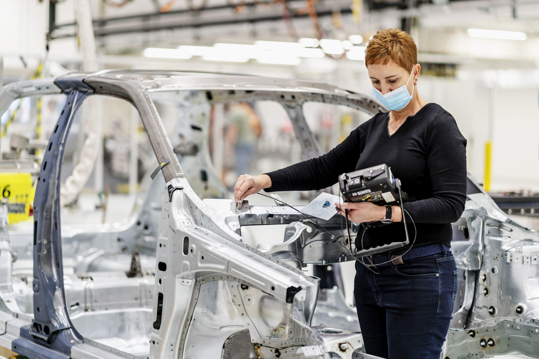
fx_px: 1273
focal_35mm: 85
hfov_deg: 23.9
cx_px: 270
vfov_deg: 16.1
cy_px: 180
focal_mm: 85
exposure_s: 1/160
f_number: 1.8
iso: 400
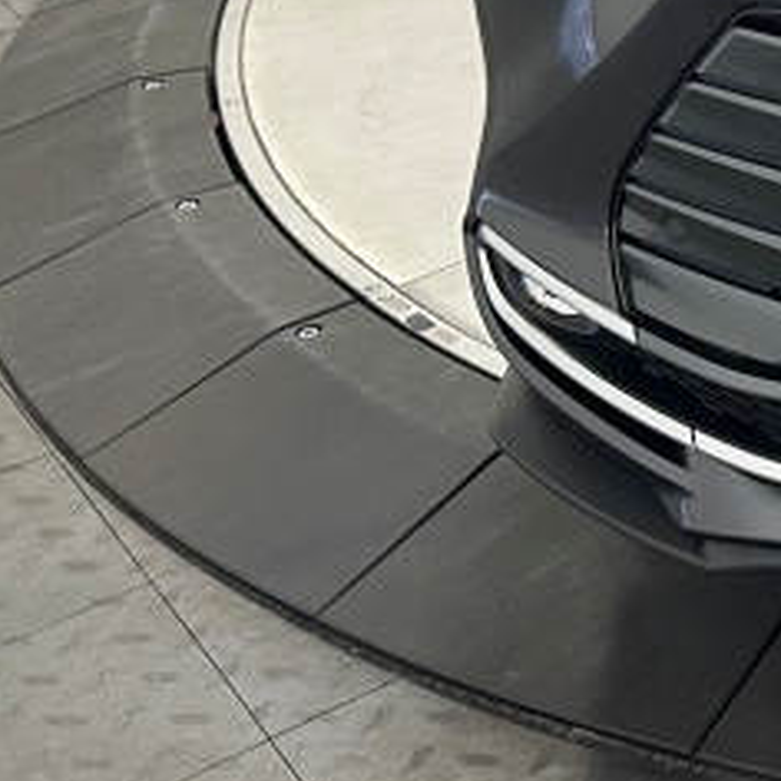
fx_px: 2348
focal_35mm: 92
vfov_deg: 17.6
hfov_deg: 15.3
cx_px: 1552
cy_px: -255
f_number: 1.78
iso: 320
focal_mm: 6.86
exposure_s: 1/60
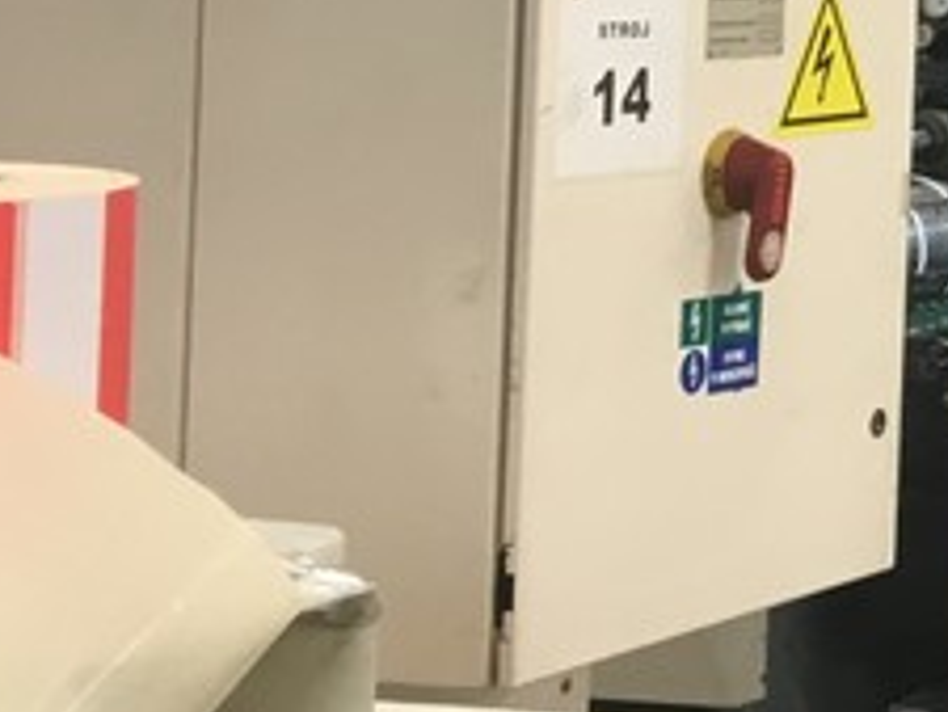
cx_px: 2022
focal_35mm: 132
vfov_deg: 11.0
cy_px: -164
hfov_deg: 12.7
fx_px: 3617
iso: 100
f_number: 2.2
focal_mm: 4.15
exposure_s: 1/33
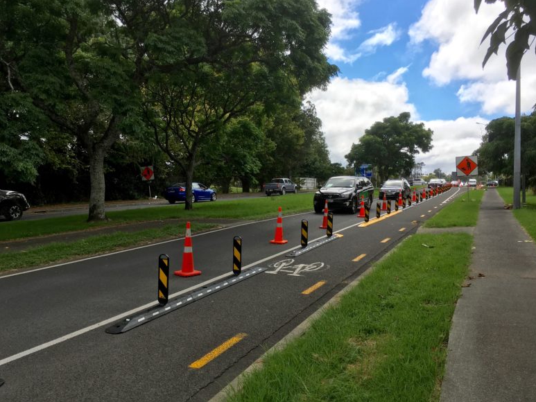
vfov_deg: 46.8
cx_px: 266
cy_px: 195
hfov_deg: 60.0
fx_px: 465
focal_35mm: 30
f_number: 2.2
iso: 25
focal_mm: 4.15
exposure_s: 1/1923
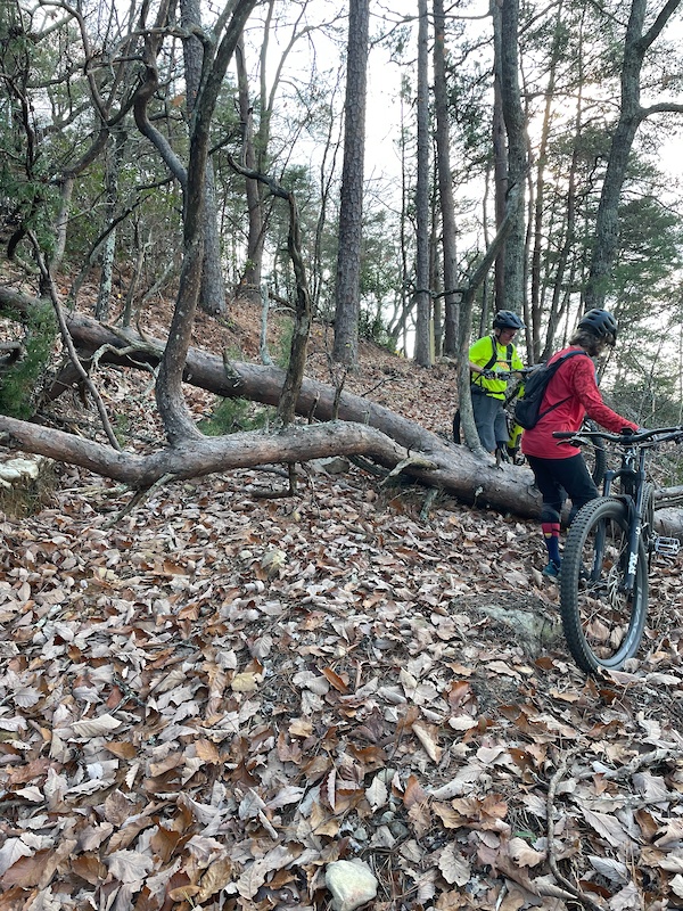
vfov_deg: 67.3
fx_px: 684
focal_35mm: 26
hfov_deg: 53.1
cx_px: 342
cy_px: 456
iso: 40
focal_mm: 4.2
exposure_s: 1/121
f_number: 1.6
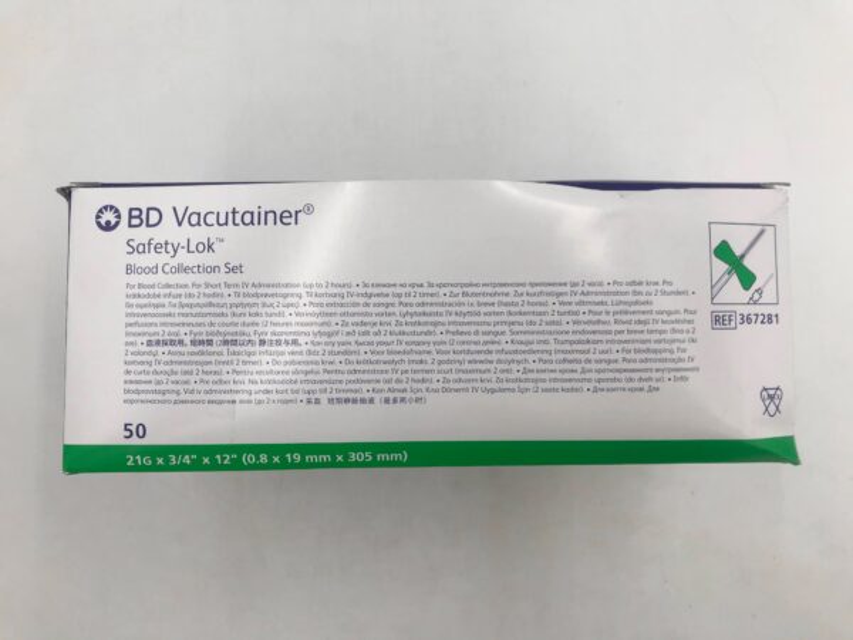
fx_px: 690
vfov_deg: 49.7
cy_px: 320
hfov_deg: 63.4
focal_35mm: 28
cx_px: 426
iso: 20
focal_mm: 3.99
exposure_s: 1/287
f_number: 1.8
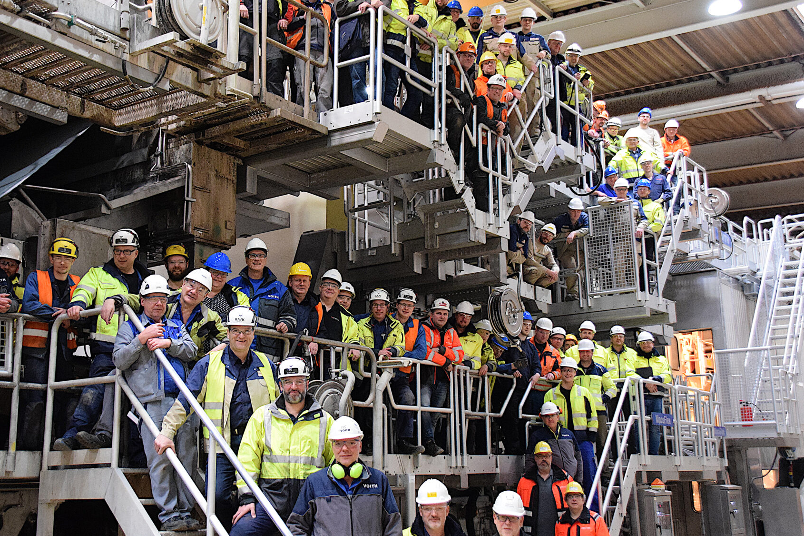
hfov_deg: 48.4
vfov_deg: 33.4
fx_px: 893
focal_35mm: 40
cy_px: 241
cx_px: 357
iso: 3200
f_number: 3.8
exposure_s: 1/40
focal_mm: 22
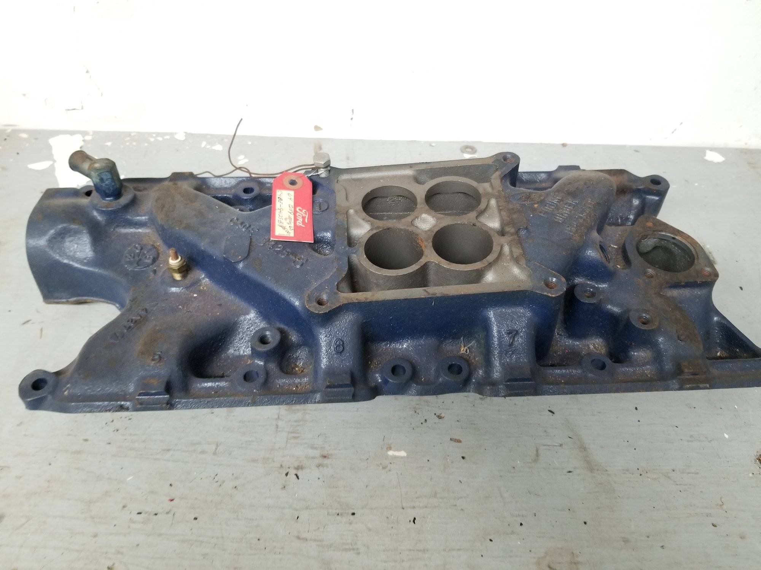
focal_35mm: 26
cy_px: 285
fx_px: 572
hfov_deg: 67.3
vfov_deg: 53.1
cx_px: 380
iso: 250
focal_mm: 4.25
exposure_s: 1/24
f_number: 1.7
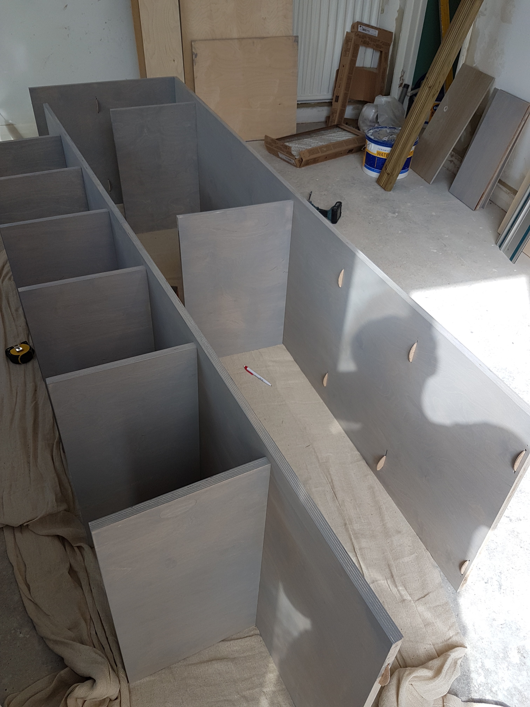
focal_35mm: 26
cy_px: 354
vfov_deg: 67.3
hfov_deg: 53.1
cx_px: 265
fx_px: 531
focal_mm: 4.2
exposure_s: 1/720
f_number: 1.7
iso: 40
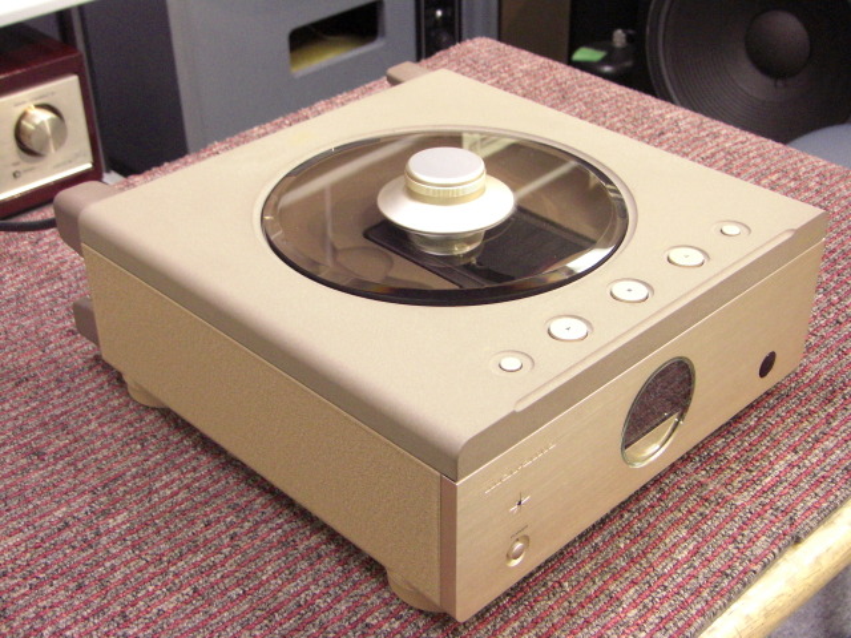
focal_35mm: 50
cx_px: 426
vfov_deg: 29.1
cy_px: 319
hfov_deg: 38.2
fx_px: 1229
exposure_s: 1/25
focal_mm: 8.4
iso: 400
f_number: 3.7
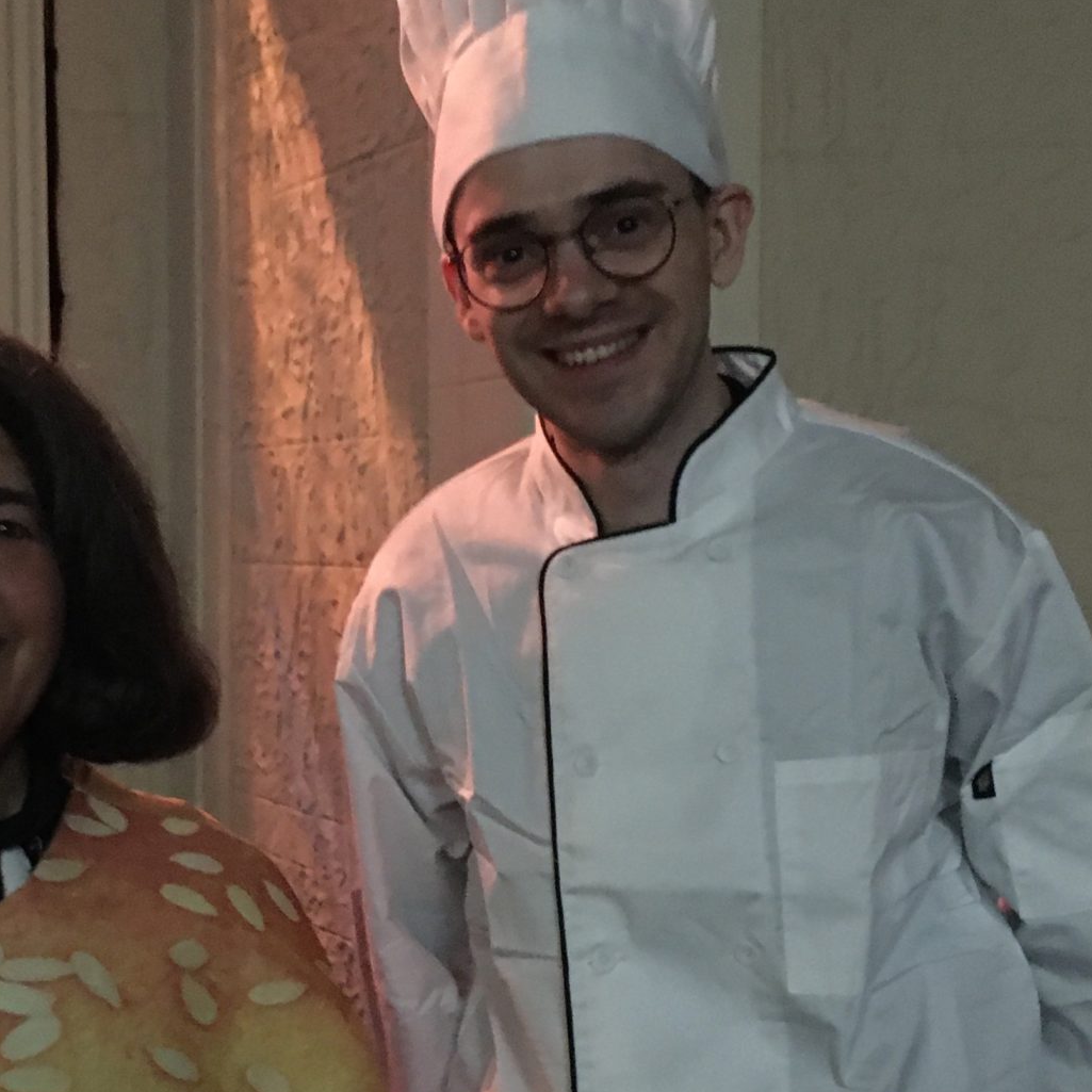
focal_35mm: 64
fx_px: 2284
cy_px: 727
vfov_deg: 26.7
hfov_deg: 26.7
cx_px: 374
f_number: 2.2
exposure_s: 1/15
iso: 640
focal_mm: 4.15
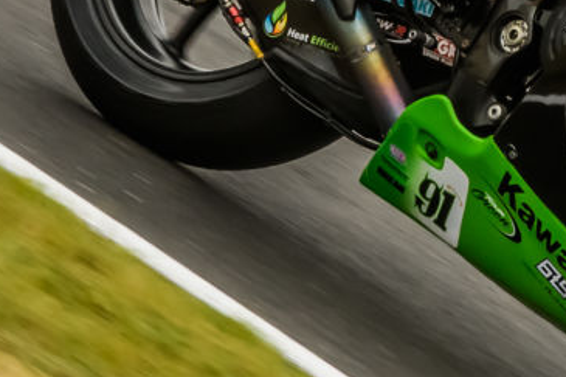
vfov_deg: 1.0
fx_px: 21529
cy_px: -4
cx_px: 675
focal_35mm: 1370
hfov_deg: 1.5
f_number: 13
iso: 800
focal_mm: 200
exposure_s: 1/800
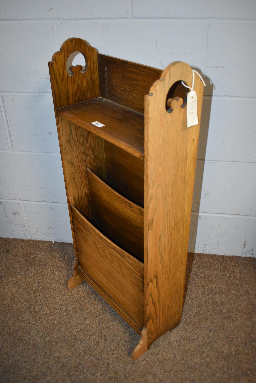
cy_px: 192
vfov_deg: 57.2
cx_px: 128
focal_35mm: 33
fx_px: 351
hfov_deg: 40.0
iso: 1600
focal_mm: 22
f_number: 3.8
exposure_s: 1/100
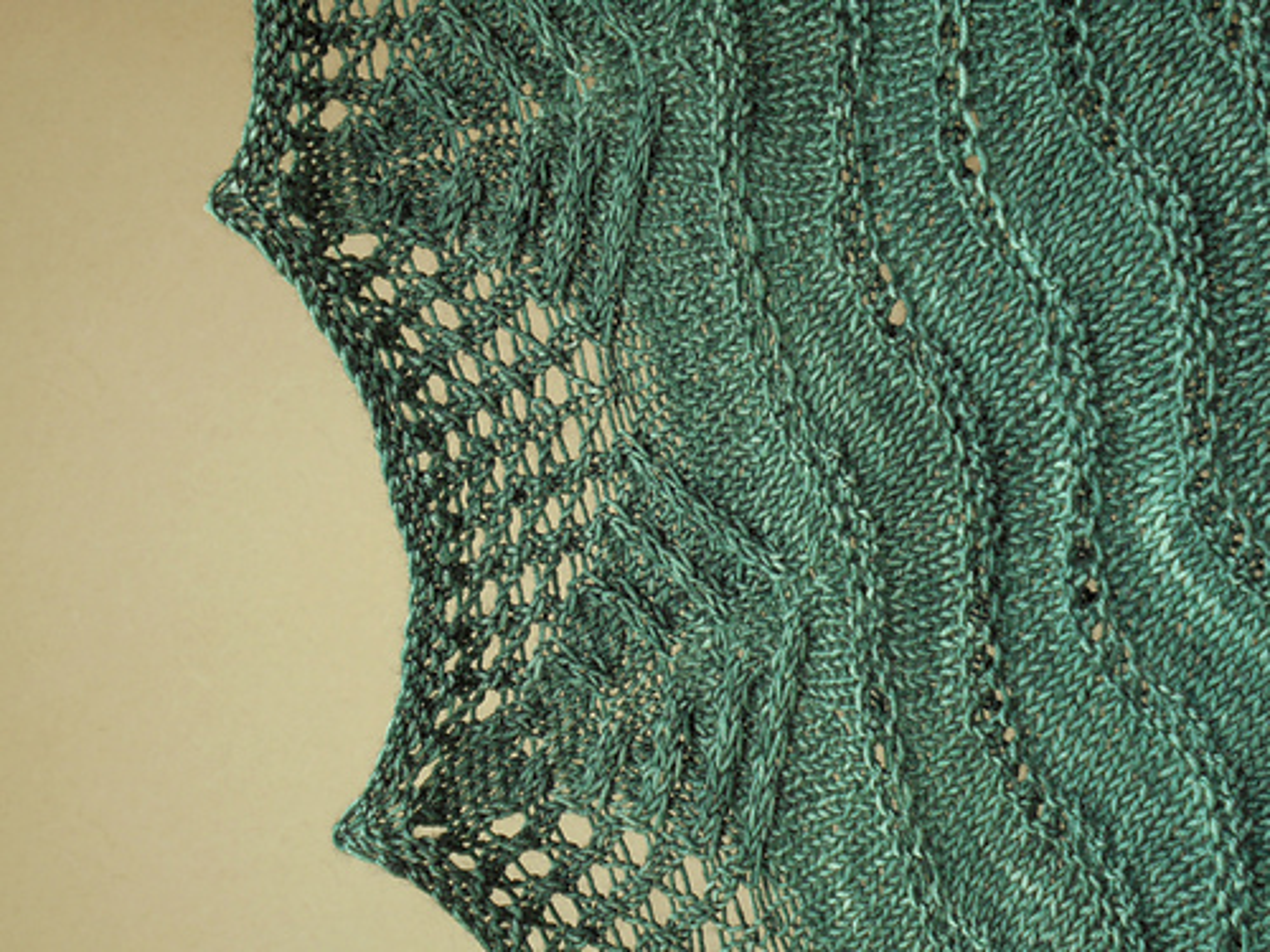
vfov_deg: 33.6
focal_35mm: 43
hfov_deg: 43.9
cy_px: 476
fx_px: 1578
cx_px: 635
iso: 100
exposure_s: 1/30
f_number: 4.5
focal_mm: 7.8
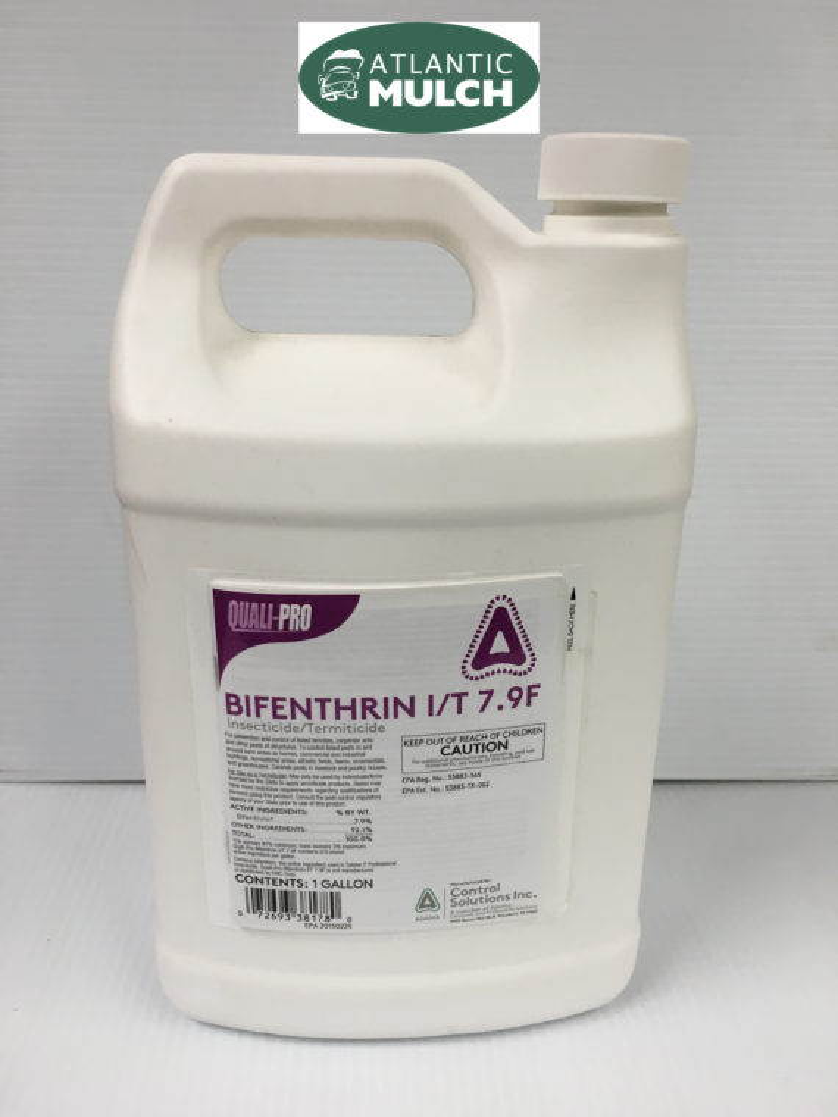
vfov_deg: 61.7
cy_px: 558
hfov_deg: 48.2
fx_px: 936
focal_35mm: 29
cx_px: 419
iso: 25
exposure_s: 1/30
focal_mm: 4.15
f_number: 2.2
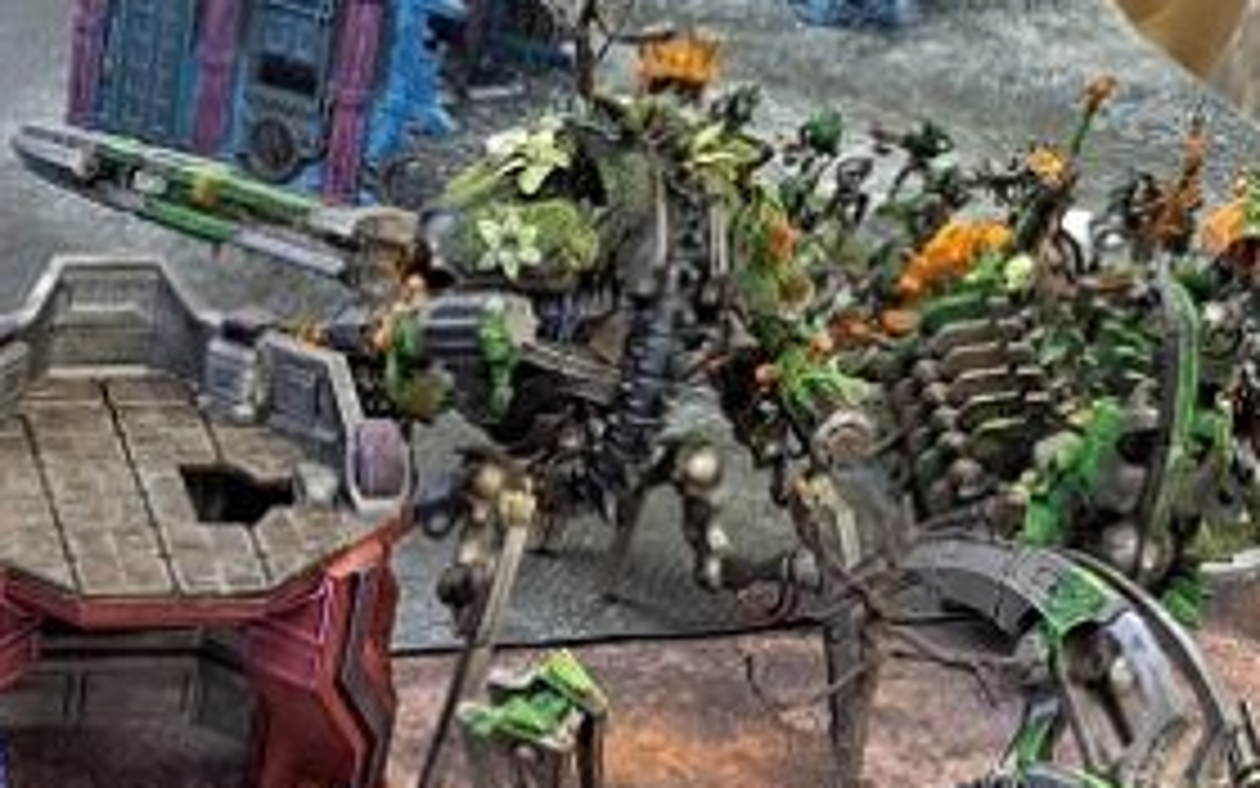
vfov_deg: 11.8
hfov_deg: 18.6
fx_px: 3537
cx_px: -446
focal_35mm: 103
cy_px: 1389
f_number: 1.8
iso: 250
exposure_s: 1/60
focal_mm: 5.23
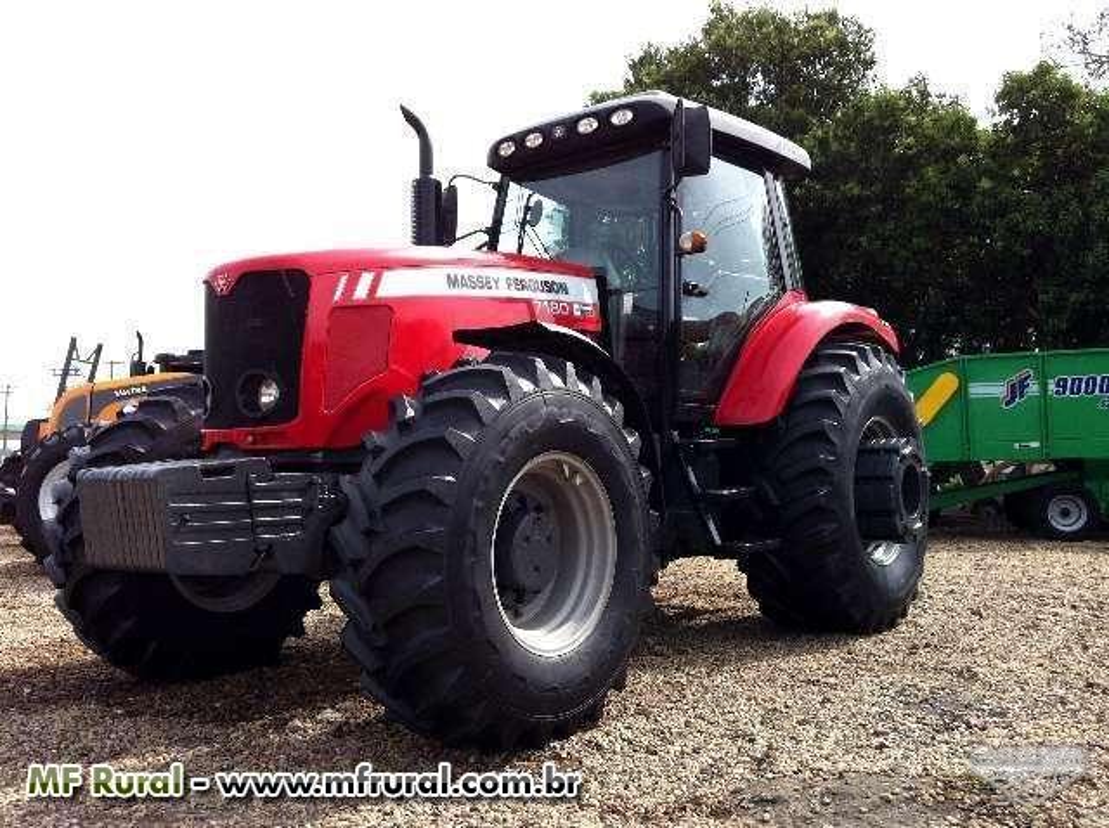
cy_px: 414
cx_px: 554
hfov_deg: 52.7
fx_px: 1120
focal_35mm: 35
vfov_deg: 40.6
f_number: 2.8
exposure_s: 1/656
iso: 80
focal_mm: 3.85
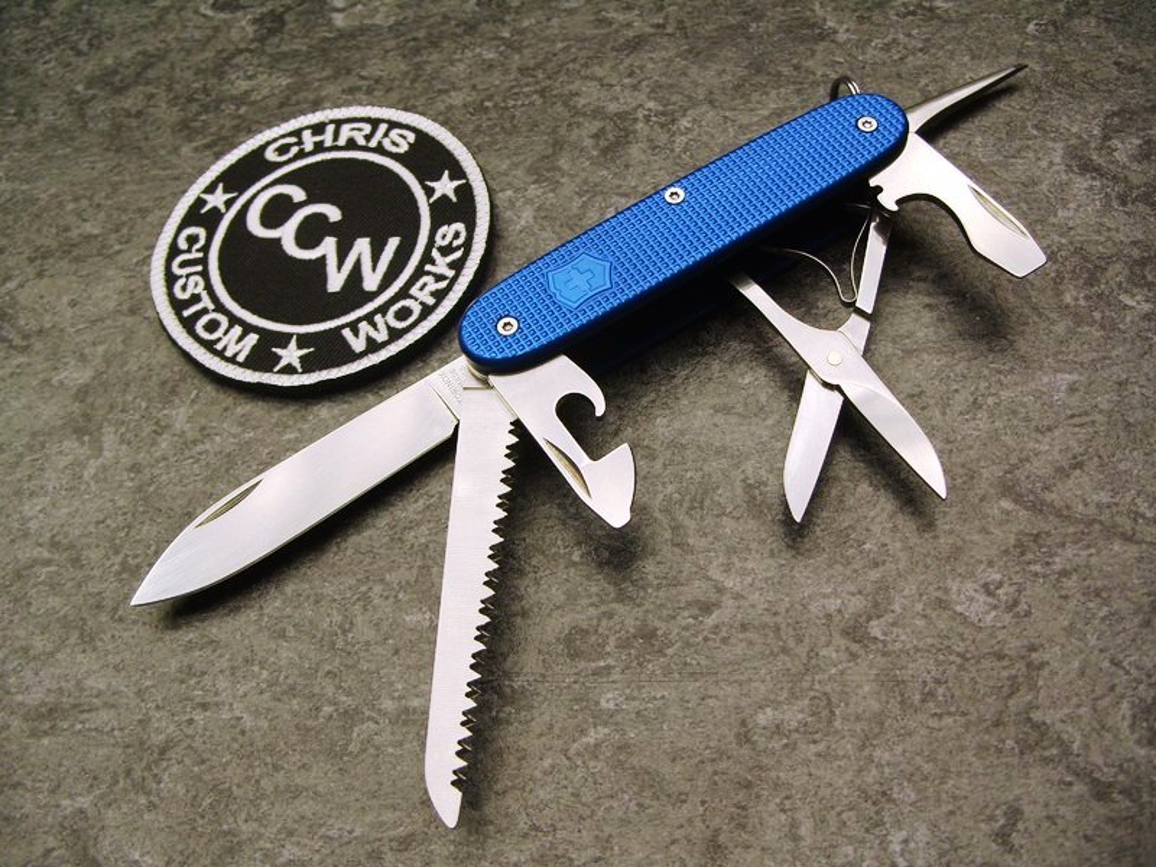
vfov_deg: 40.7
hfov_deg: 52.6
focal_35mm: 35
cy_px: 434
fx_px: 1169
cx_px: 578
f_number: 2.8
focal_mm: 7.8
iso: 100
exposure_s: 1/60
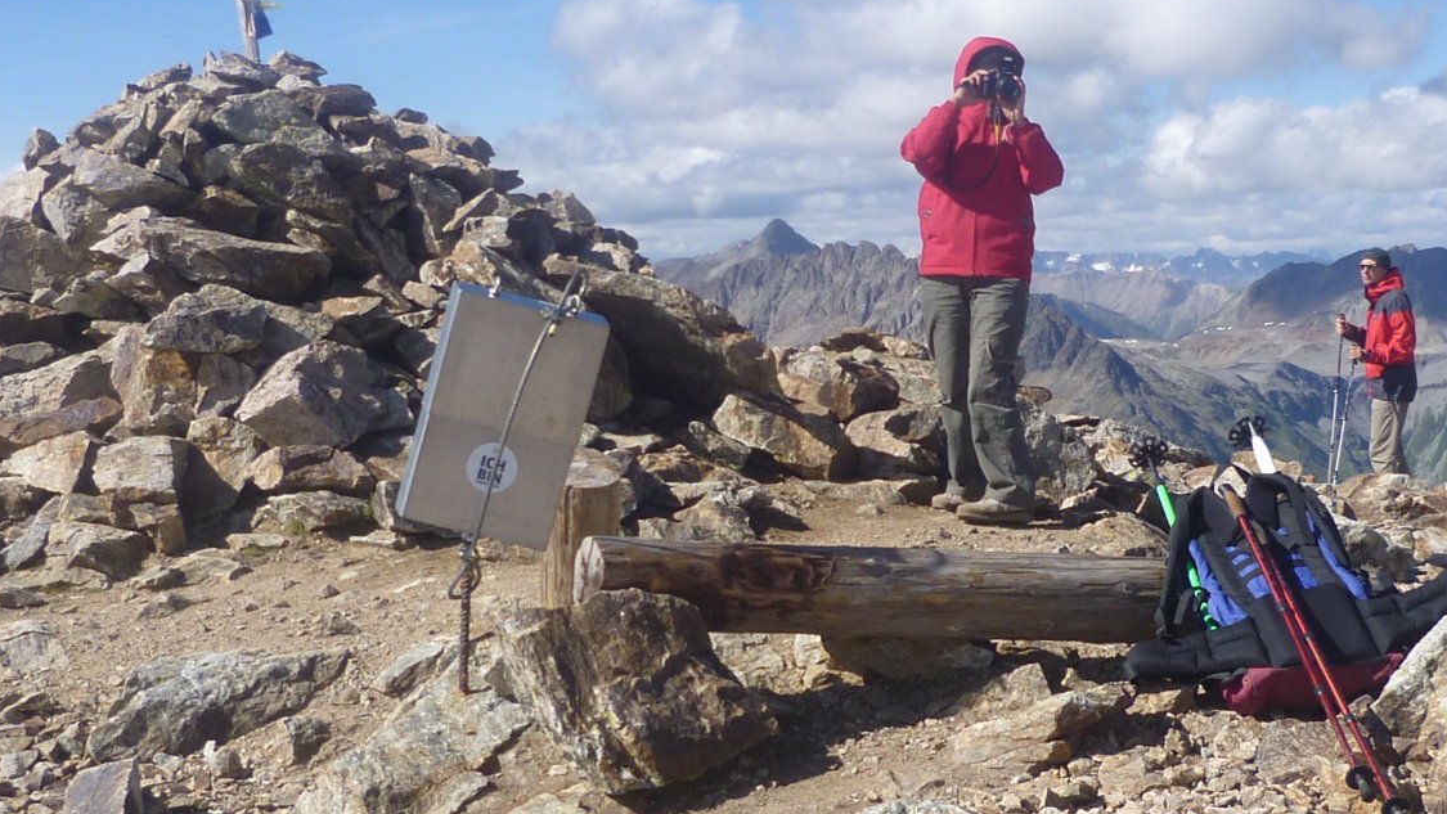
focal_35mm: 61
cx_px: 755
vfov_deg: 19.7
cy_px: 502
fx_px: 2341
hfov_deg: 34.3
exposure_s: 1/160
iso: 80
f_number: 9
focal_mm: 5
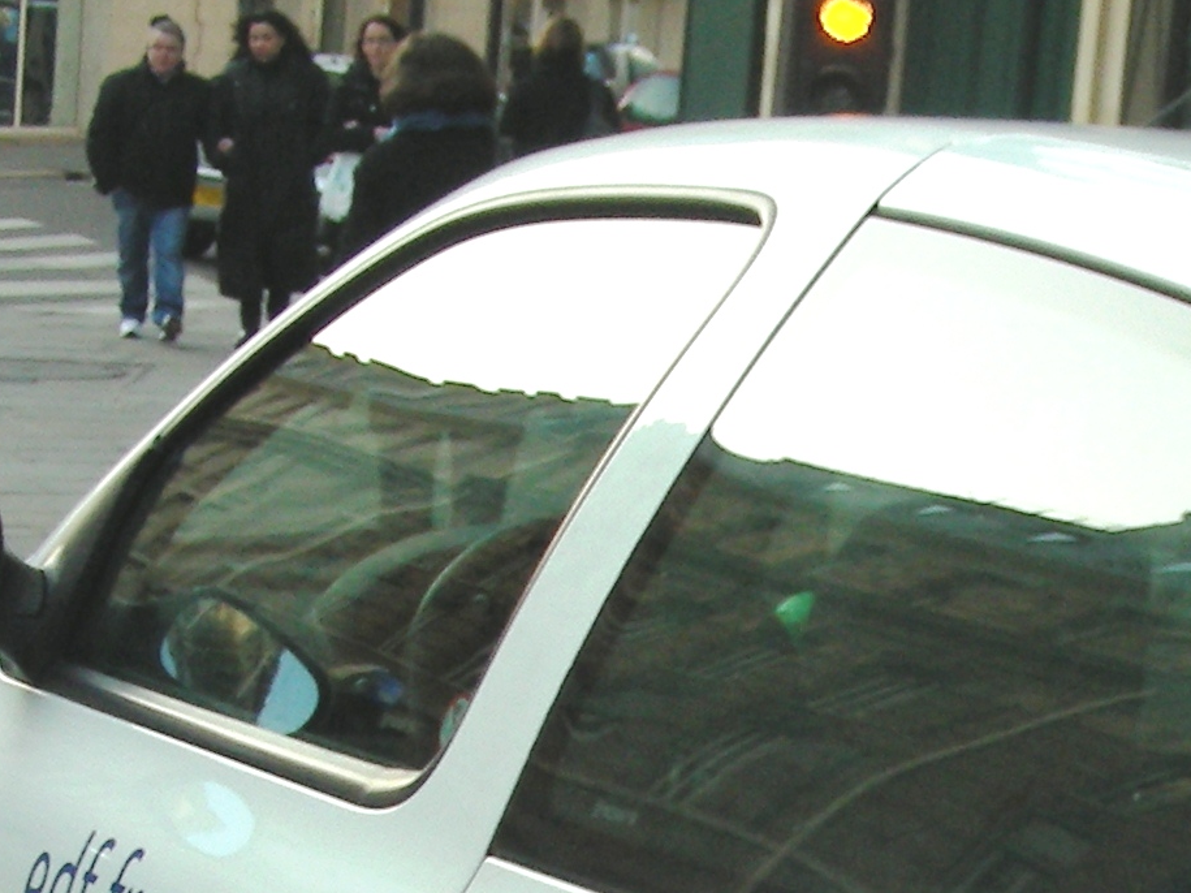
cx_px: 1152
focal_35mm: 117
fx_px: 4025
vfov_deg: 12.2
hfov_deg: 16.5
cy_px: 1278
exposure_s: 1/155
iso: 100
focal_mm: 6.3
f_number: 4
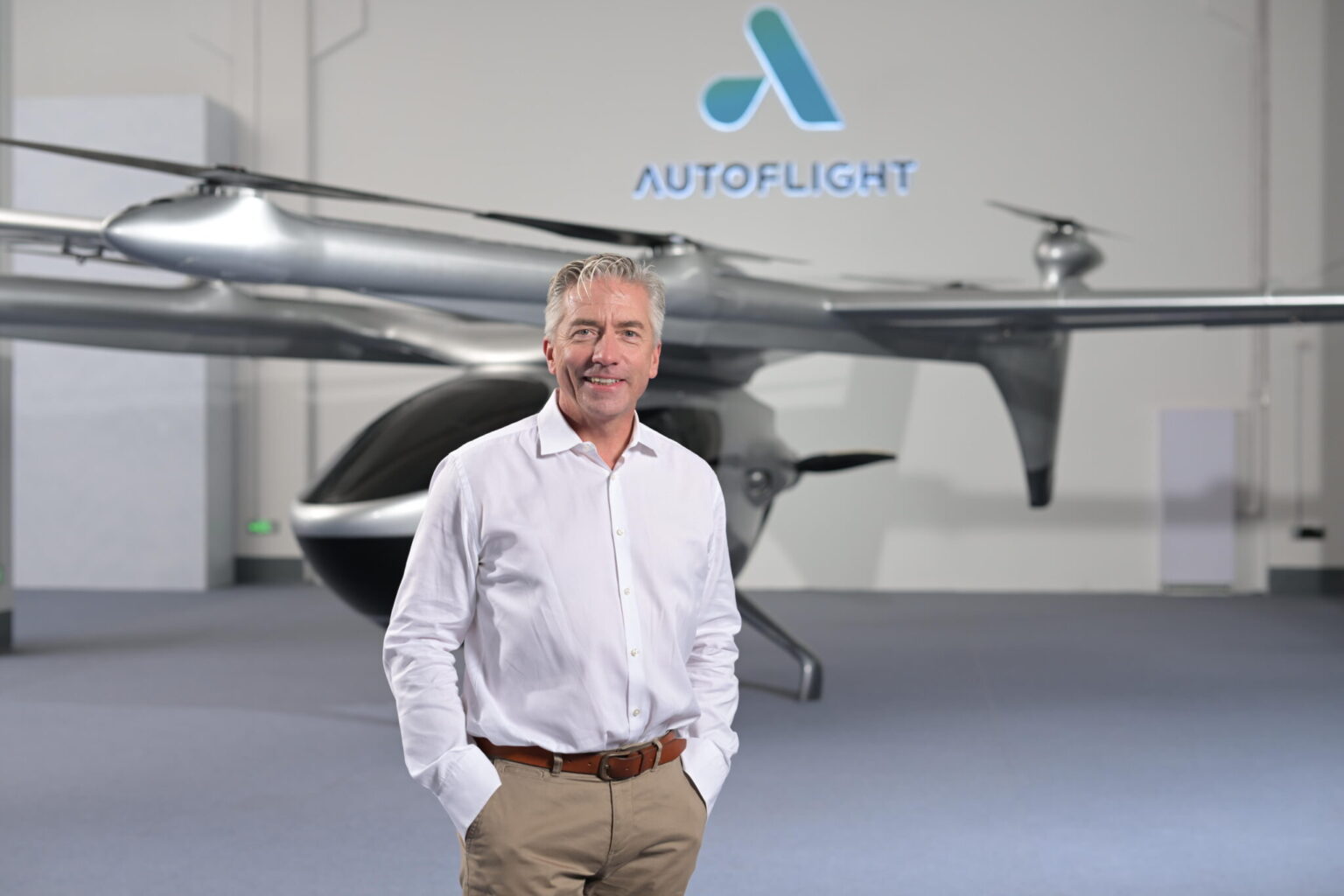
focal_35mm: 50
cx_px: 672
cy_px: 448
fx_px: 1867
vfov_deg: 27.0
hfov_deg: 39.6
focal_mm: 50
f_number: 2.8
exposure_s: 1/125
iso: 200
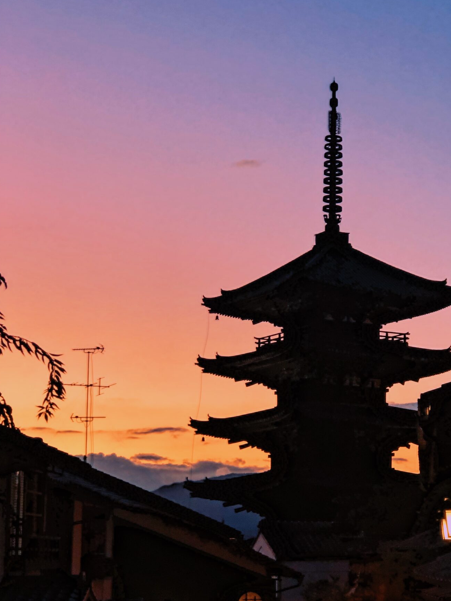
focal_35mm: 84
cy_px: 346
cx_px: 328
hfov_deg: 17.5
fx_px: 1459
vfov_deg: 23.3
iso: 80
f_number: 2.8
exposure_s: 1/30
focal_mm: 6.6
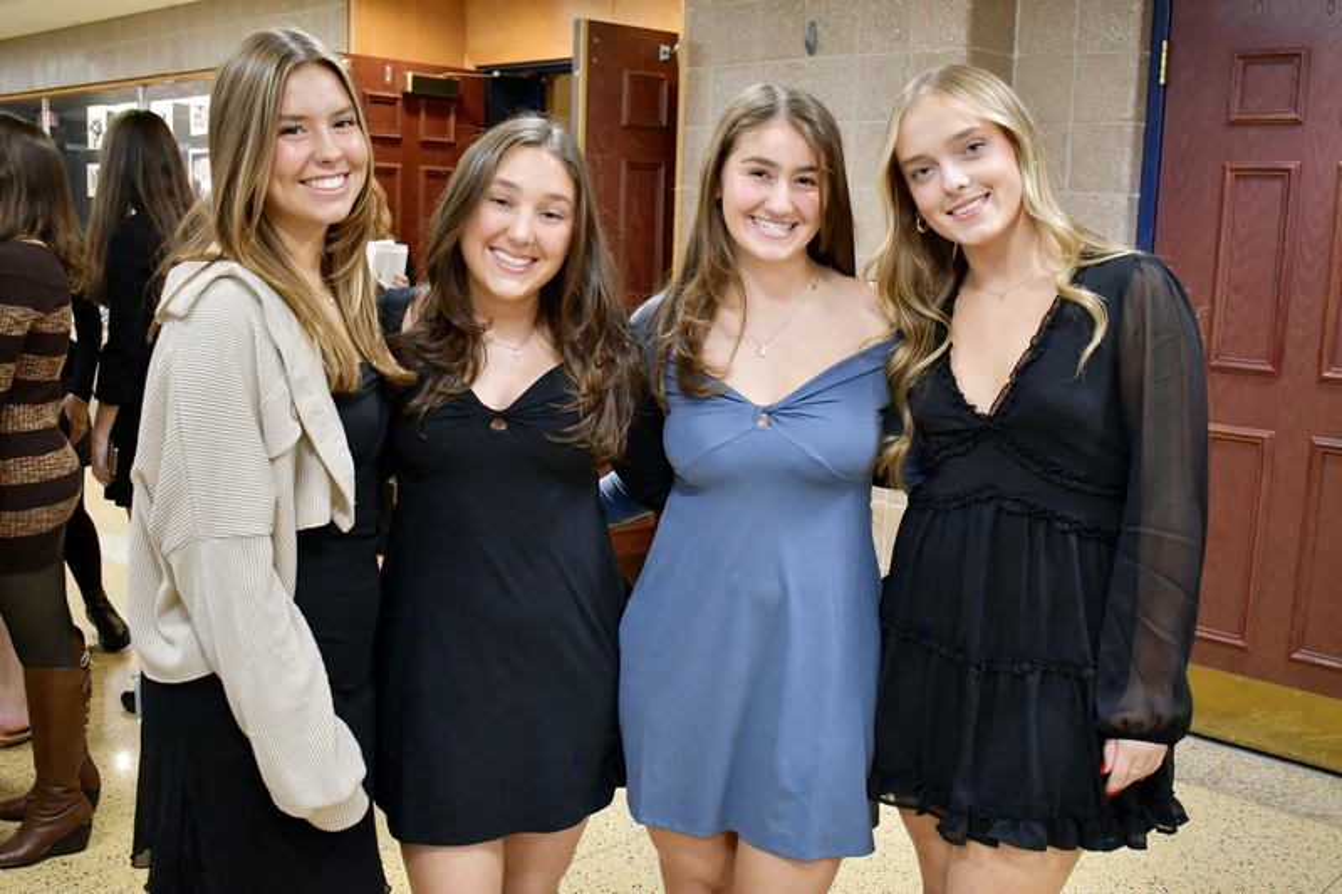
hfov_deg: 53.1
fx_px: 1342
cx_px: 671
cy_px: 447
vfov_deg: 36.9
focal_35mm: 36
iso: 2800
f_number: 4
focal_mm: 24
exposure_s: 1/125
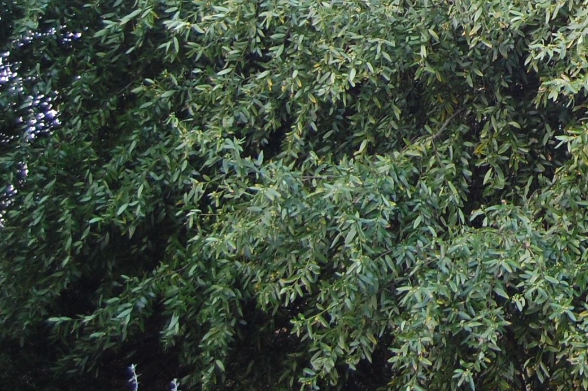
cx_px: 701
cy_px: -161
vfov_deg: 12.6
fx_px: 1697
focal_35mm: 104
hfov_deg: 18.6
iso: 400
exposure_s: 1/80
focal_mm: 24
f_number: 4.5
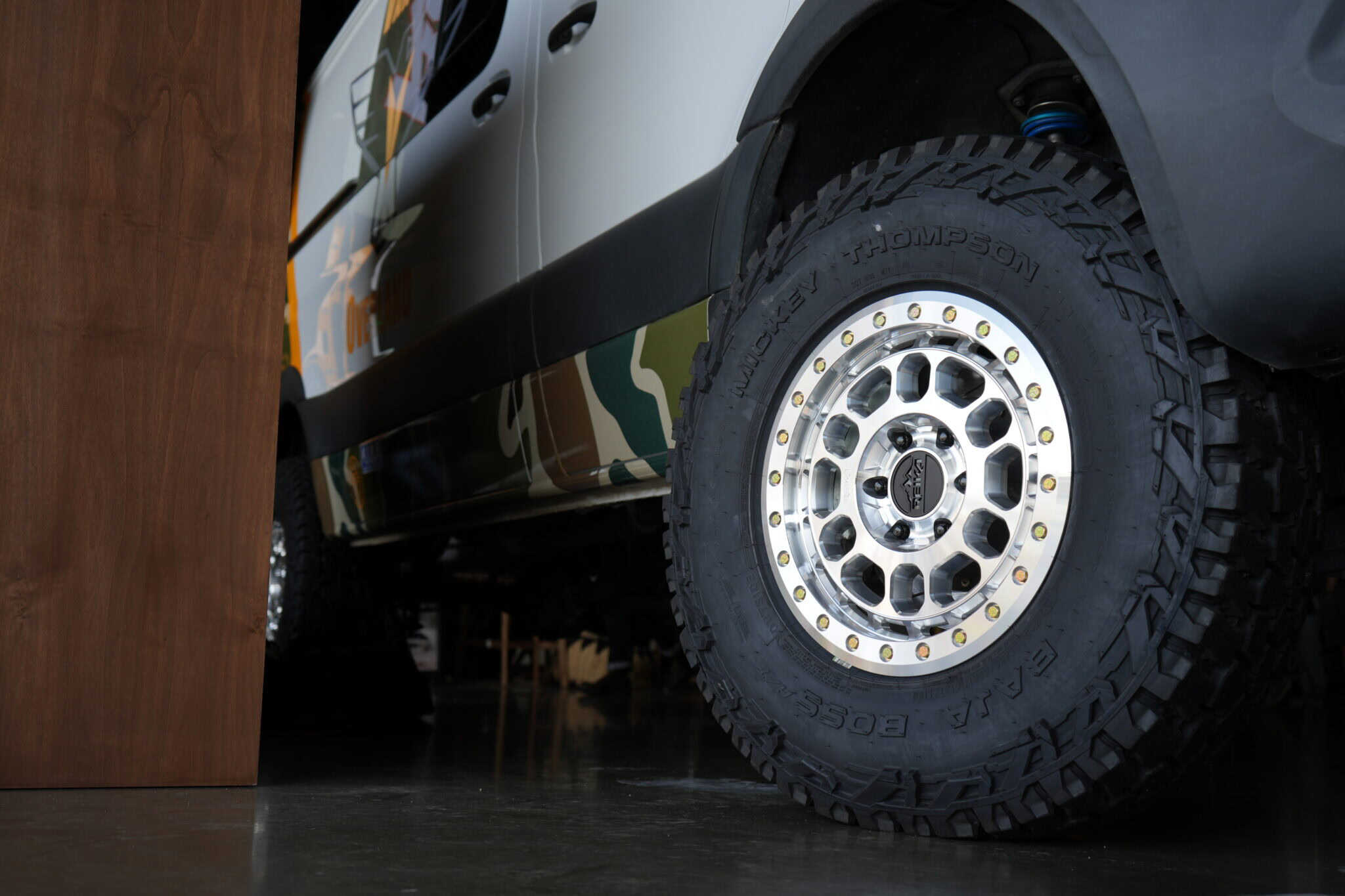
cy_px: 448
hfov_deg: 49.6
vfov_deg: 34.2
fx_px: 1457
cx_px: 672
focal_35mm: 39
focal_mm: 39
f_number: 4
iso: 125
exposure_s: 1/250
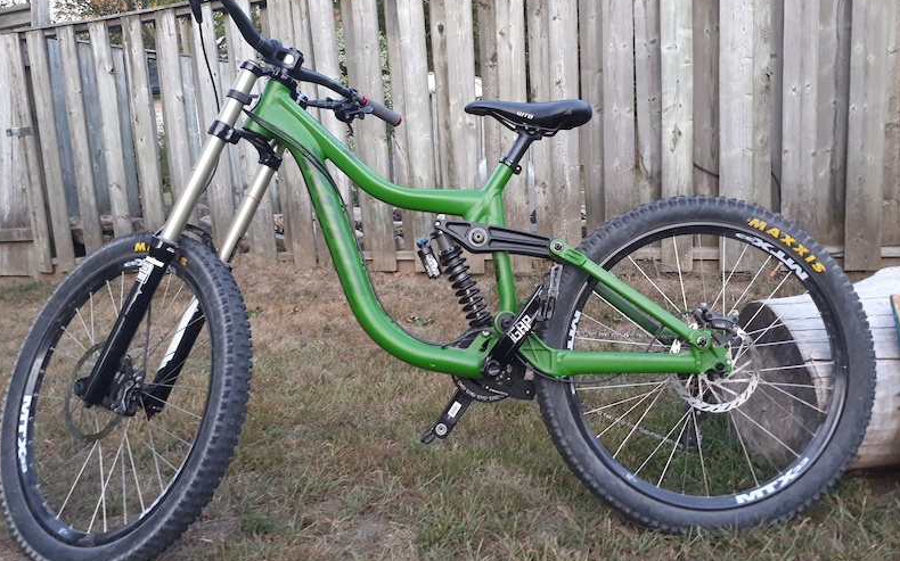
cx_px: 448
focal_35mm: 29
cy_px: 253
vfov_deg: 43.1
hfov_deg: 64.7
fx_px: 711
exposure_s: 1/33
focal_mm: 3.6
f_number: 1.9
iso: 125
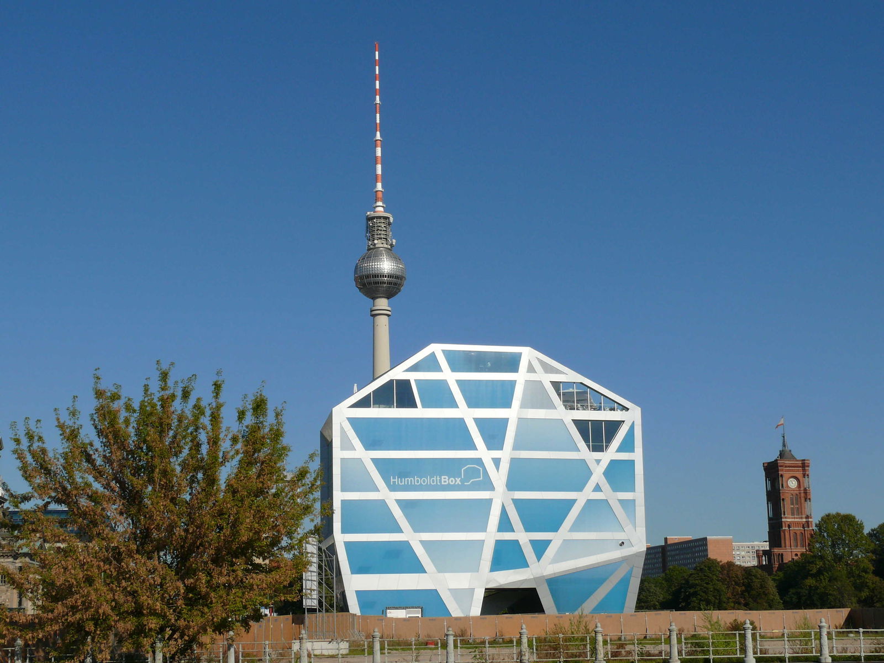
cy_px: 332
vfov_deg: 26.1
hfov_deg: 34.3
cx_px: 442
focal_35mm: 56
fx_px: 1430
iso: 100
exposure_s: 1/500
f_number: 8
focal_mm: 11.1
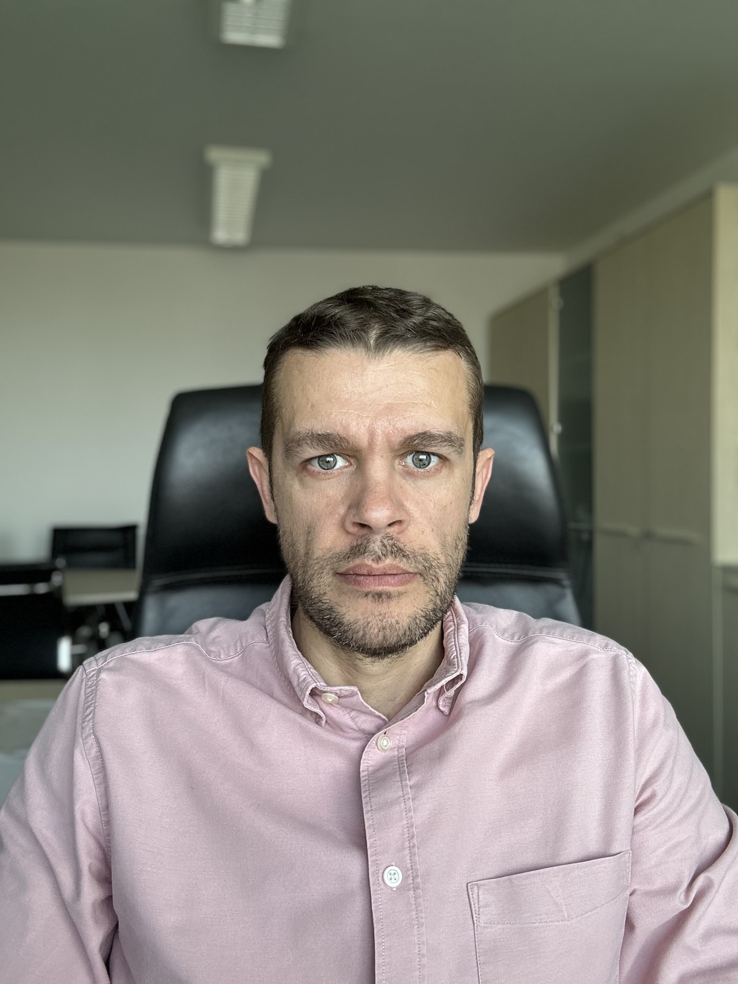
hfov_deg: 46.8
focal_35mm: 30
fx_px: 853
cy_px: 492
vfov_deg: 60.0
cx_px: 369
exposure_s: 1/121
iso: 50
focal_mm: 2.69
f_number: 1.9
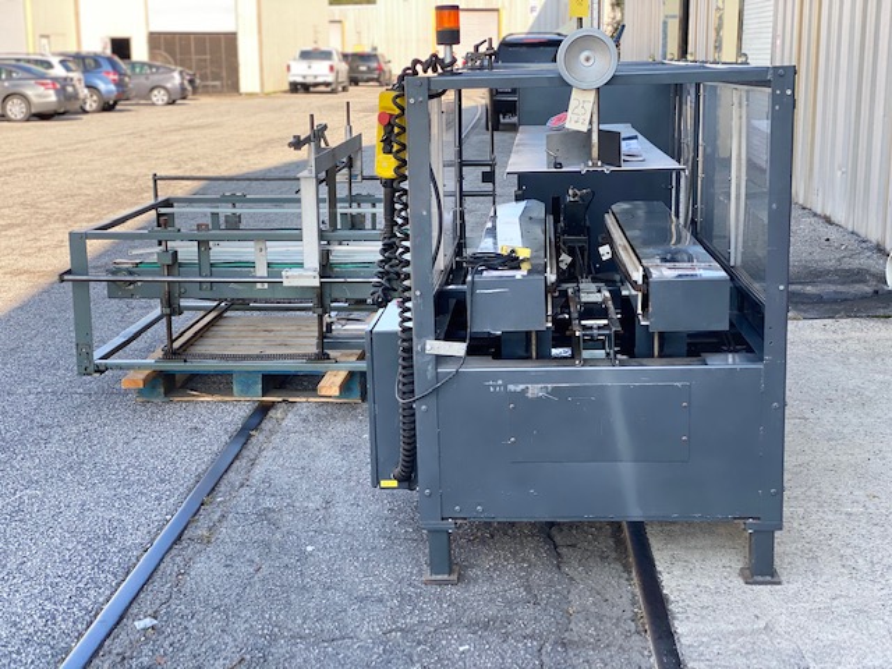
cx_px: 446
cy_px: 334
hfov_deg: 36.8
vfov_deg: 28.0
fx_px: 1340
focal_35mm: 52
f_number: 2
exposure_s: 1/258
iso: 20
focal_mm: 6
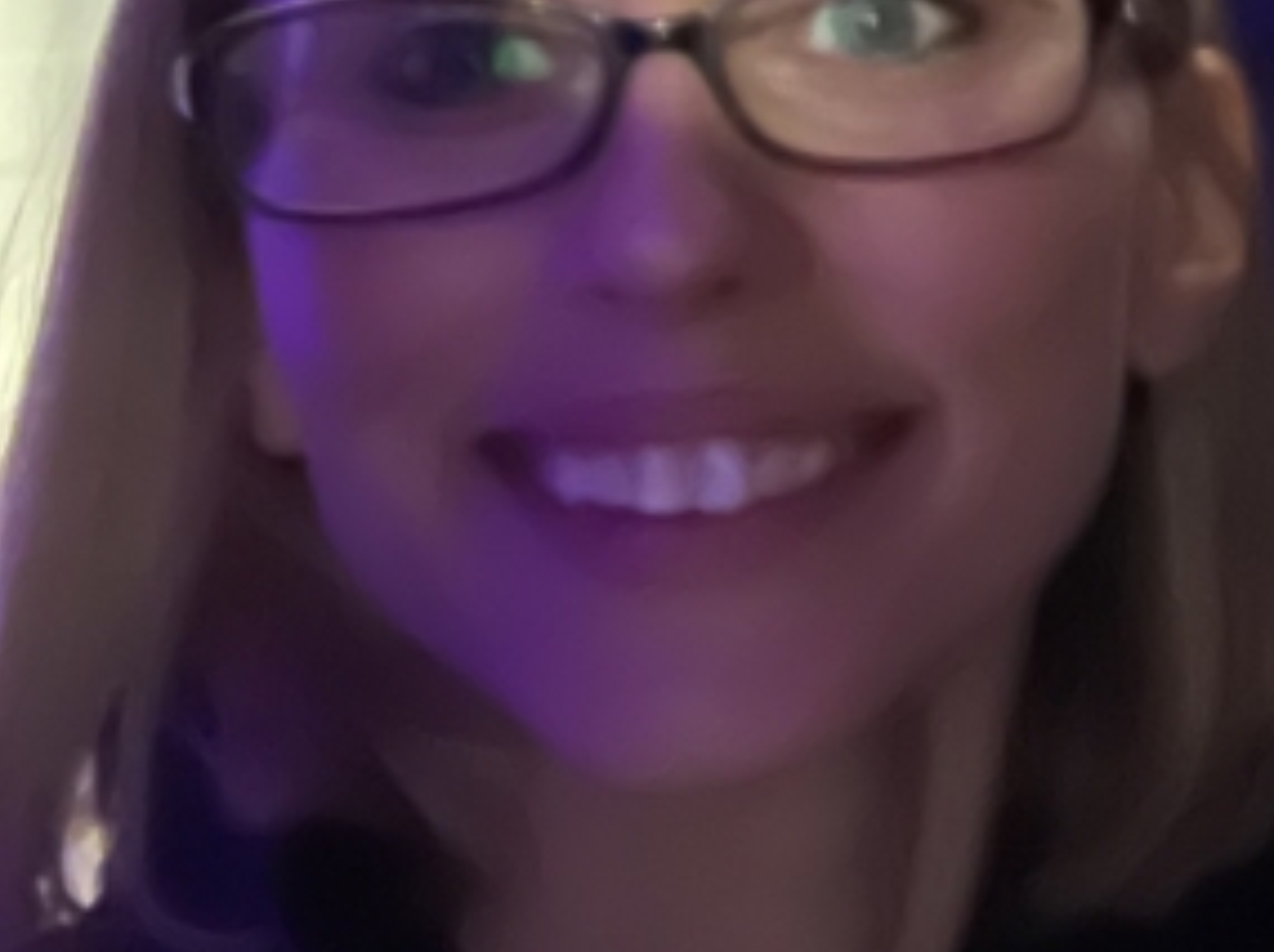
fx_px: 3565
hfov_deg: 18.2
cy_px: -197
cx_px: 1877
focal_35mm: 97
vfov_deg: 14.7
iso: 1600
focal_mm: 2.71
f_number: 2.2
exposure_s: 1/15
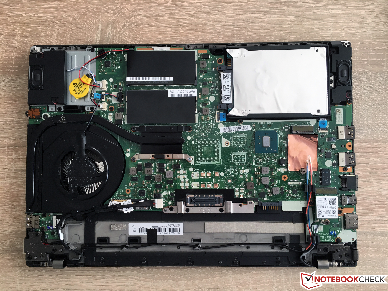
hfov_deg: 61.7
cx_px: 194
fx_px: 325
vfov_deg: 48.2
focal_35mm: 29
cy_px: 146
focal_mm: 4.15
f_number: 2.2
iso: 25
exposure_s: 1/33
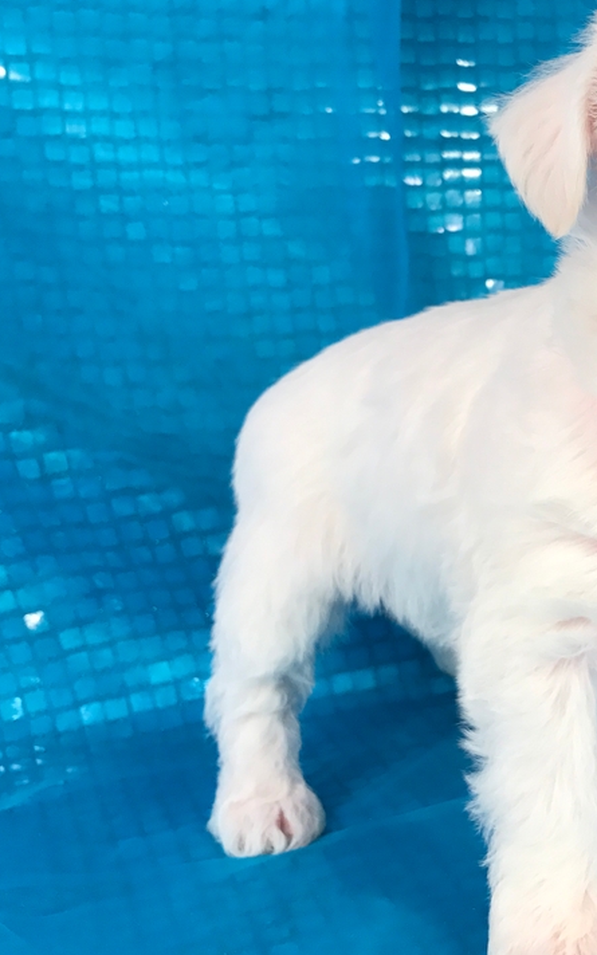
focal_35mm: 50
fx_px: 1302
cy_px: 439
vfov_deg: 40.3
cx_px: 635
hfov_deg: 24.3
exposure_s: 1/120
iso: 40
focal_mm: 3.99
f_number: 1.8
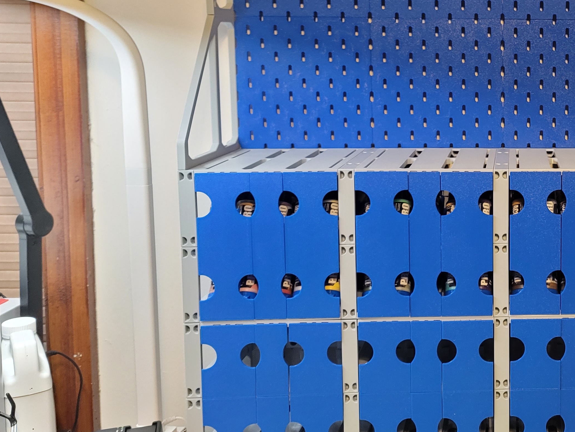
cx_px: 549
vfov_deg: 29.9
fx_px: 797
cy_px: 127
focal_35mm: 48
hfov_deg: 36.4
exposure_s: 1/40
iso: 400
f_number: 1.8
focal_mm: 7
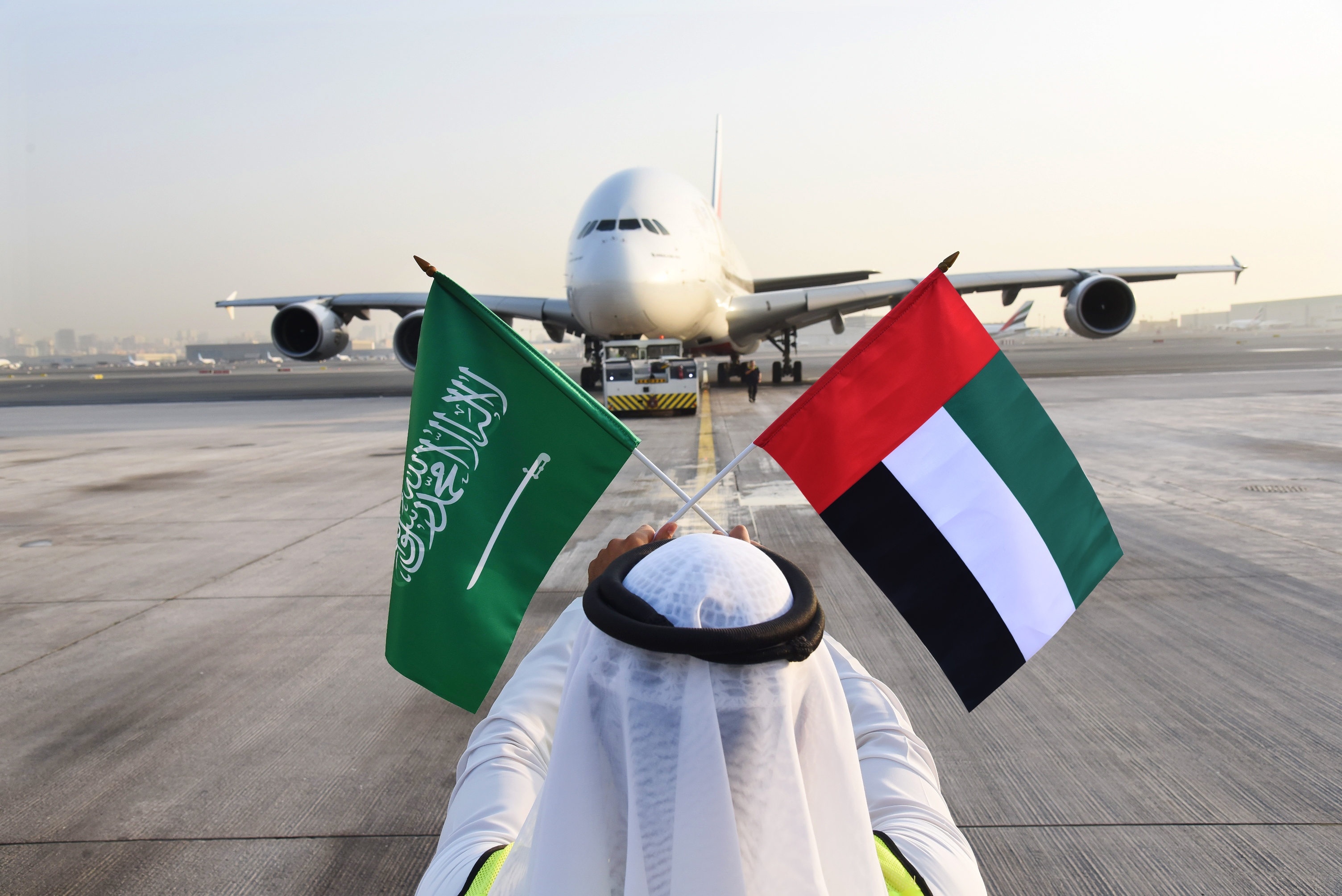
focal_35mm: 32
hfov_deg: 58.7
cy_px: 448
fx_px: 1193
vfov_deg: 41.1
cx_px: 671
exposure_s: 1/500
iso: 800
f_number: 9
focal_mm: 32
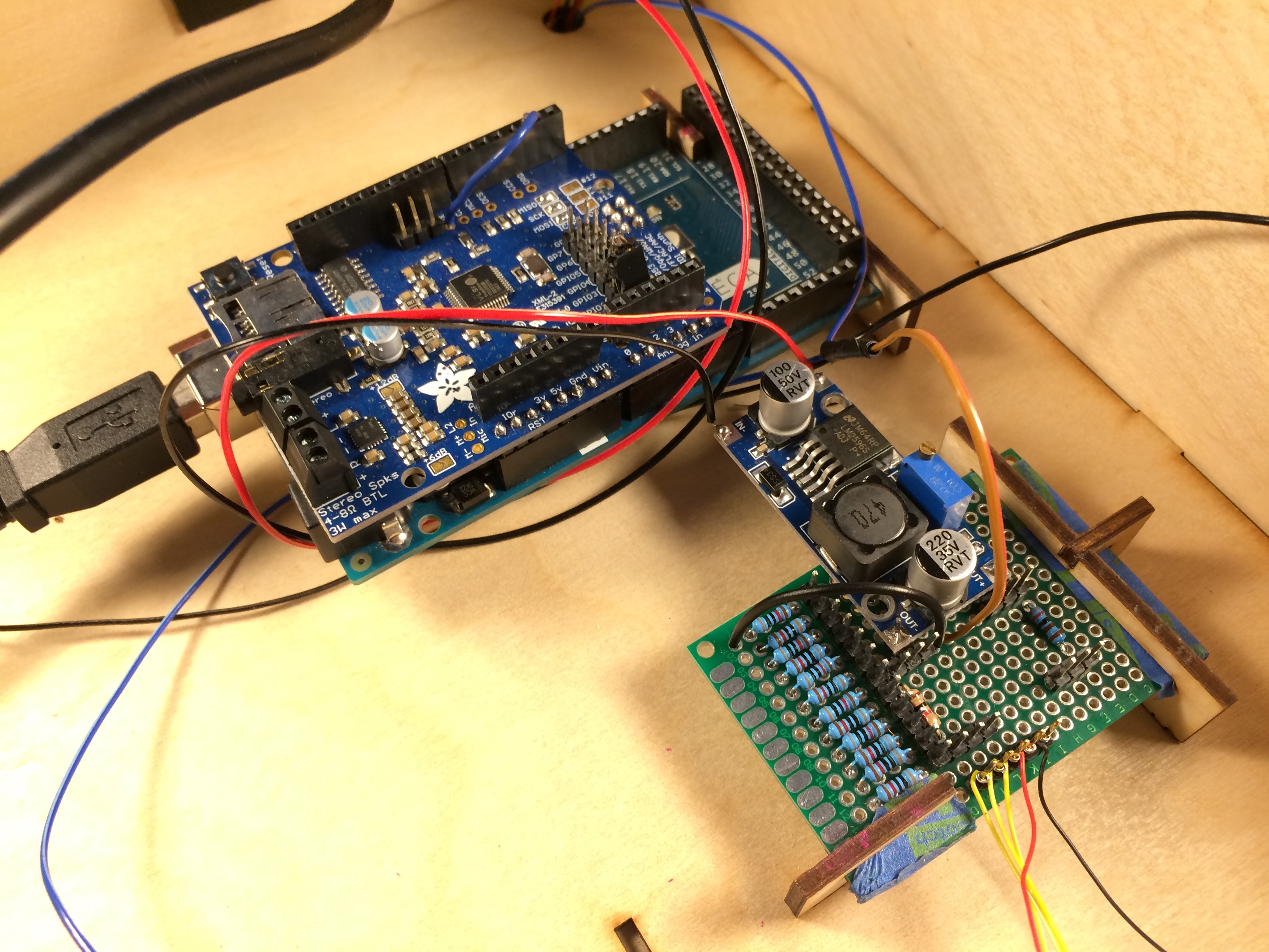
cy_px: 476
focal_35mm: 29
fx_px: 1063
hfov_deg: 61.7
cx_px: 634
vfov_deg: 48.2
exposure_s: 1/30
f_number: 2.2
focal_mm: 4.15
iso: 80
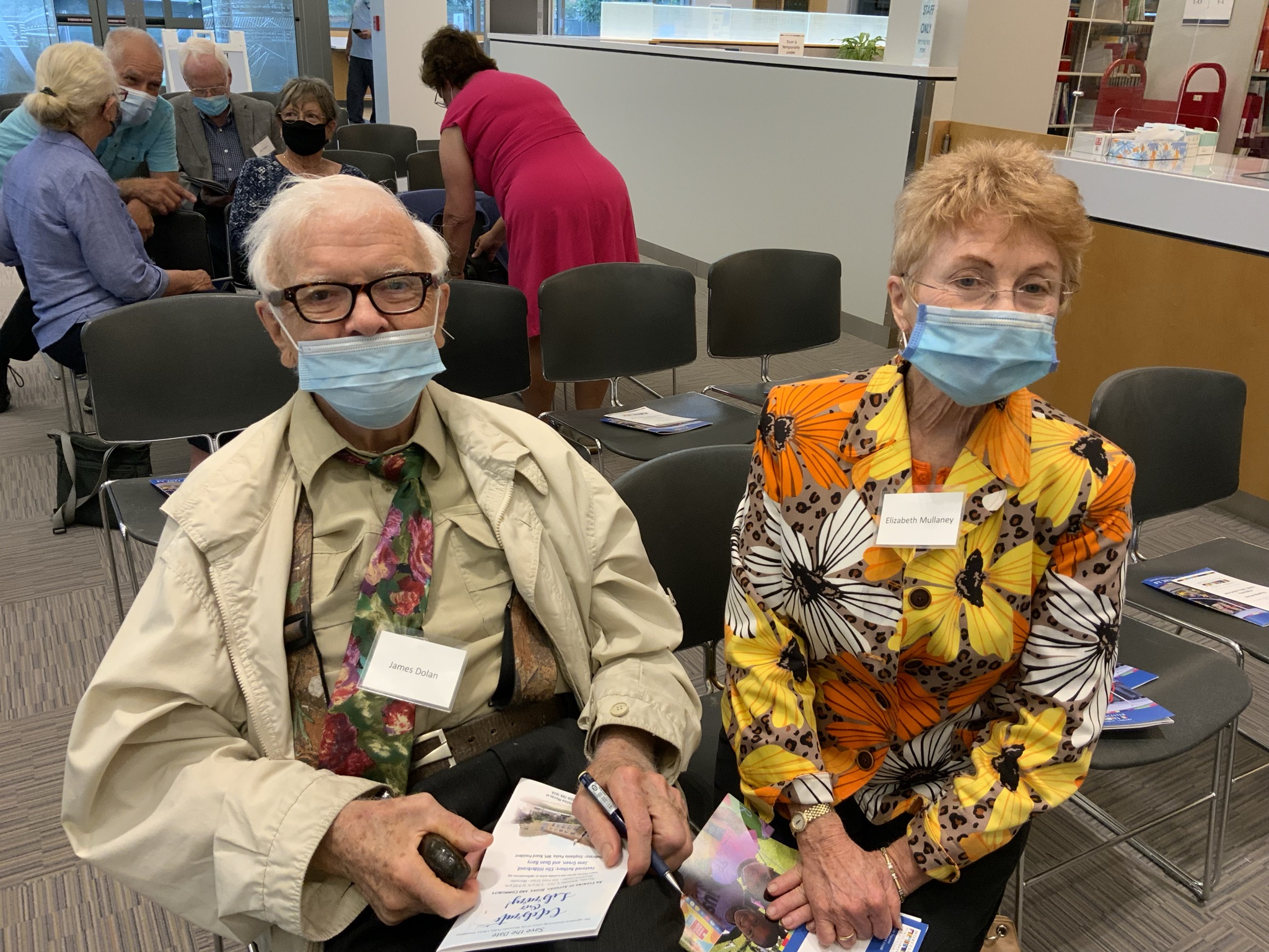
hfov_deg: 61.7
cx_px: 634
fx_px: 1063
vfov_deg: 48.2
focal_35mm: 29
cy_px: 476
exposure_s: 1/60
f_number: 1.8
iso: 80
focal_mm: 3
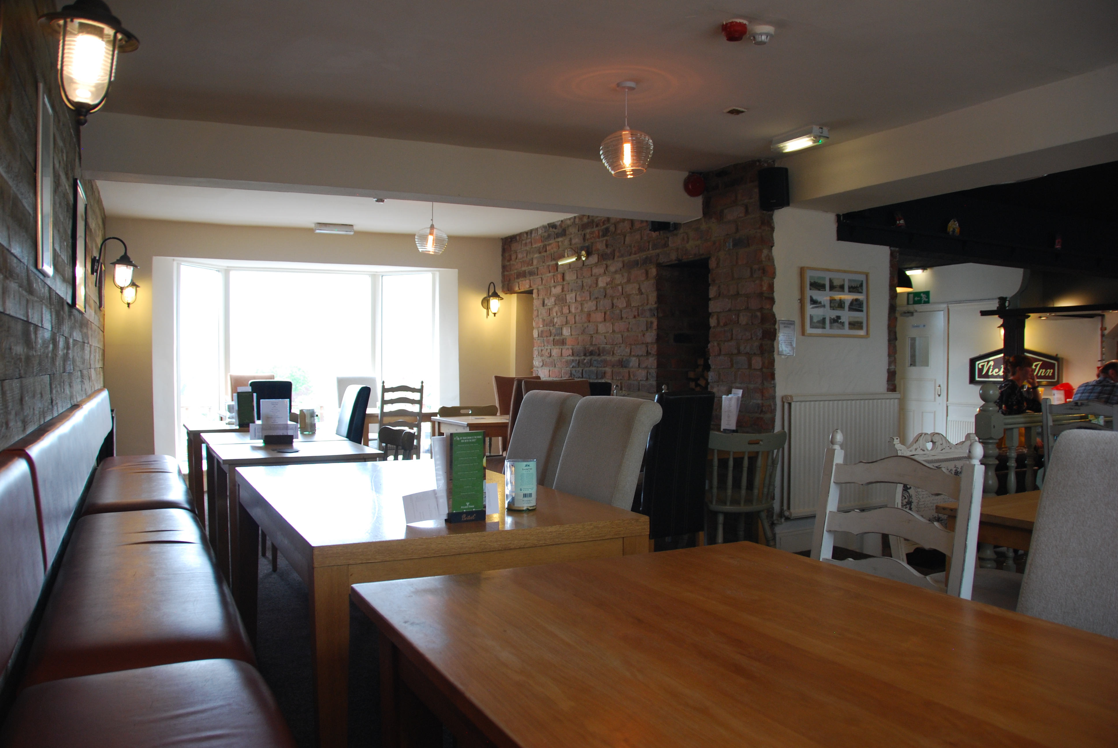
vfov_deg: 48.0
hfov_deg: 67.3
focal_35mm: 27
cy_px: 374
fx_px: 840
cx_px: 559
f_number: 3.5
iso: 360
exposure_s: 1/30
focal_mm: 18
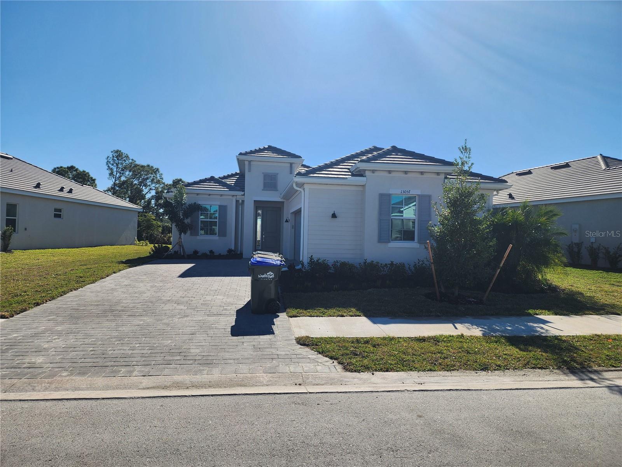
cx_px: 311
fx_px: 413
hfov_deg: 73.9
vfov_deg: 58.9
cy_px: 234
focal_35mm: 23
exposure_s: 1/1601
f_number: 1.8
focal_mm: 6.4
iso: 12
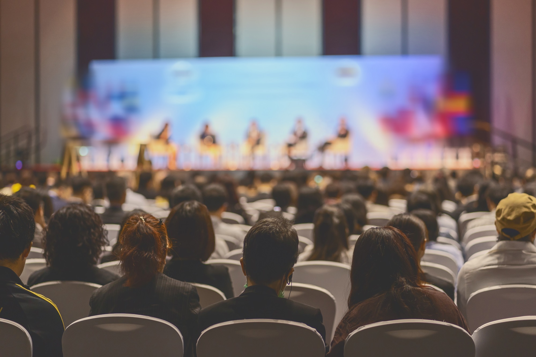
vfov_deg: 16.1
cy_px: 178
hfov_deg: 23.9
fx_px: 1265
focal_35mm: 85
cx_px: 268
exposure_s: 1/125
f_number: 2.2
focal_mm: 85
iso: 800
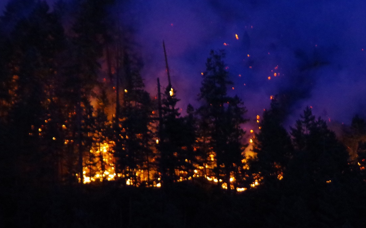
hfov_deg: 11.4
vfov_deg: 7.2
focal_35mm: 183
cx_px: 276
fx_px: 1825
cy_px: 167
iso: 3200
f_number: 4
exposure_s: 1/8
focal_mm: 55
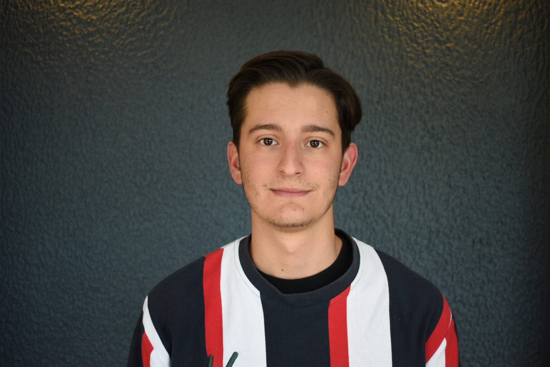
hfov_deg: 45.0
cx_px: 275
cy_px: 184
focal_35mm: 44
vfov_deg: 30.8
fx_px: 665
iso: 400
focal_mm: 29
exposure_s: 1/50
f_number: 4.2
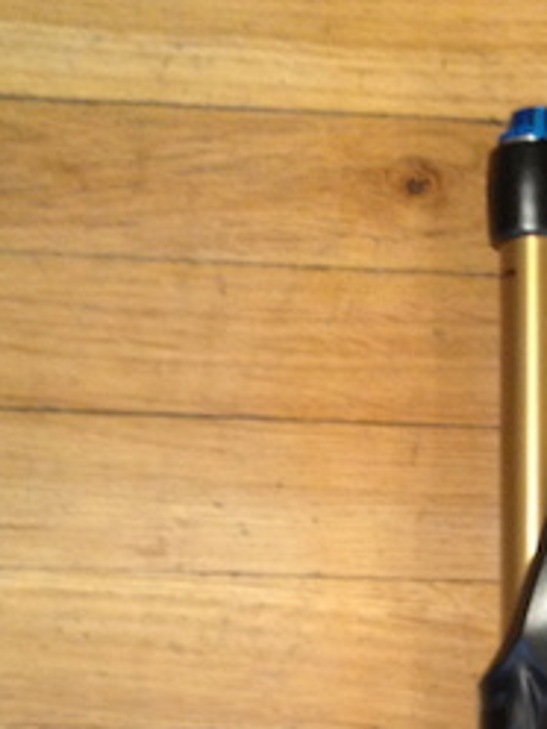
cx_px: 732
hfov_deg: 12.6
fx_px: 2381
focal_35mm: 113
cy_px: 688
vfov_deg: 17.1
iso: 160
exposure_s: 1/20
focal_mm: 4.28
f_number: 2.4
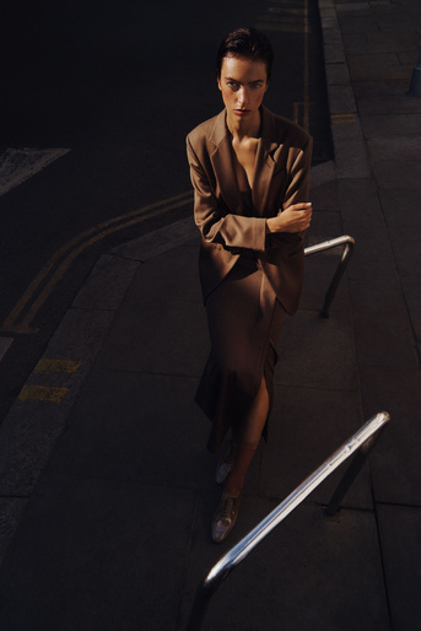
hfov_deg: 62.0
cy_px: 316
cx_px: 210
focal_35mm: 20
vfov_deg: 84.0
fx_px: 351
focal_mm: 20
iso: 125
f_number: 4
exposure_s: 1/400
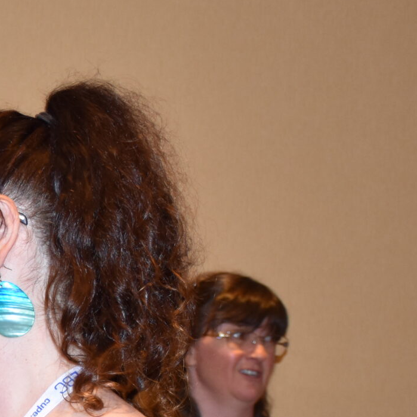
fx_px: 1908
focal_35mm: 140
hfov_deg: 11.7
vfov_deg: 12.3
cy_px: 433
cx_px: -298
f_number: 4.5
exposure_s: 1/60
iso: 640
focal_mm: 30
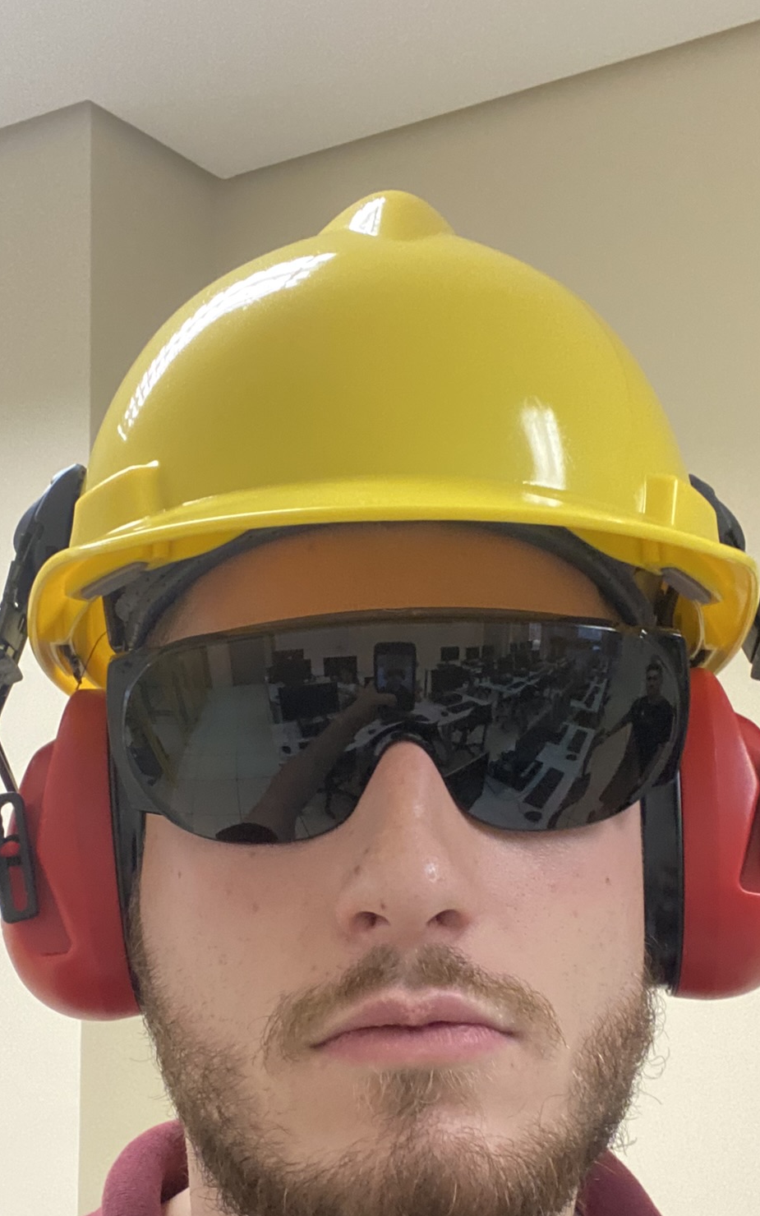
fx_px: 1458
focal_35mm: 44
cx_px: 402
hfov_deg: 29.2
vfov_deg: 44.7
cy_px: 799
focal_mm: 2.71
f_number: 2.2
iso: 320
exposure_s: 1/60
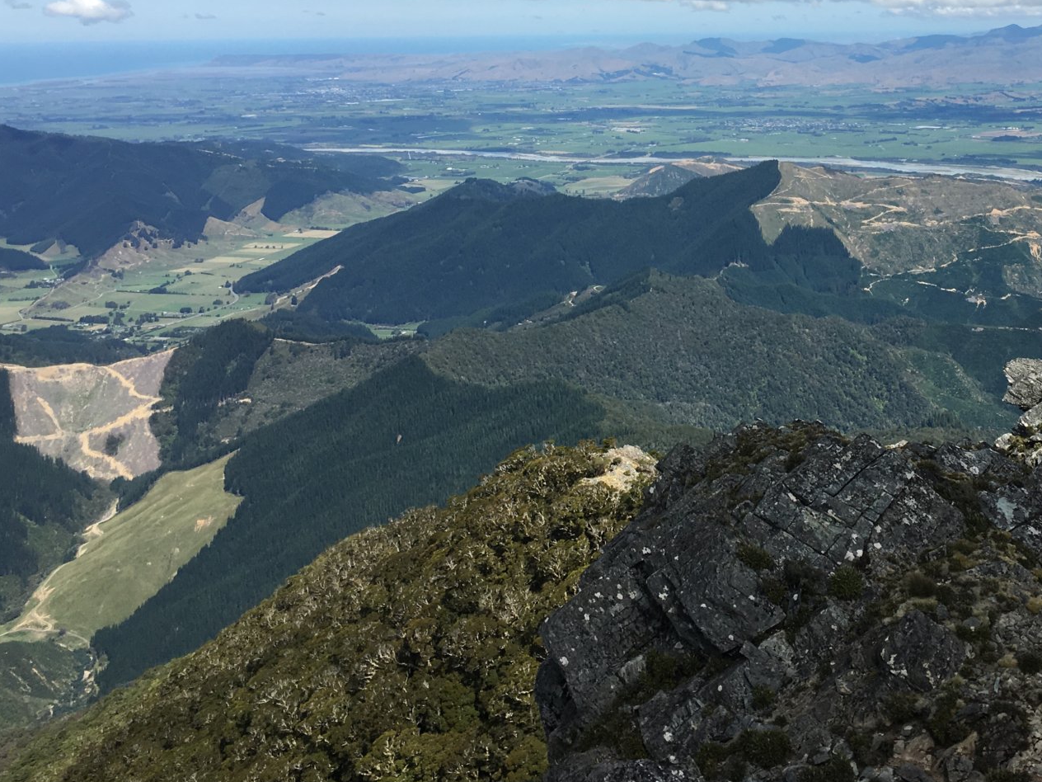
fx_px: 1415
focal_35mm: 47
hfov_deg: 39.5
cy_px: 169
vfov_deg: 30.2
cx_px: 762
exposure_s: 1/1832
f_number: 2.2
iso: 25
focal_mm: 4.15
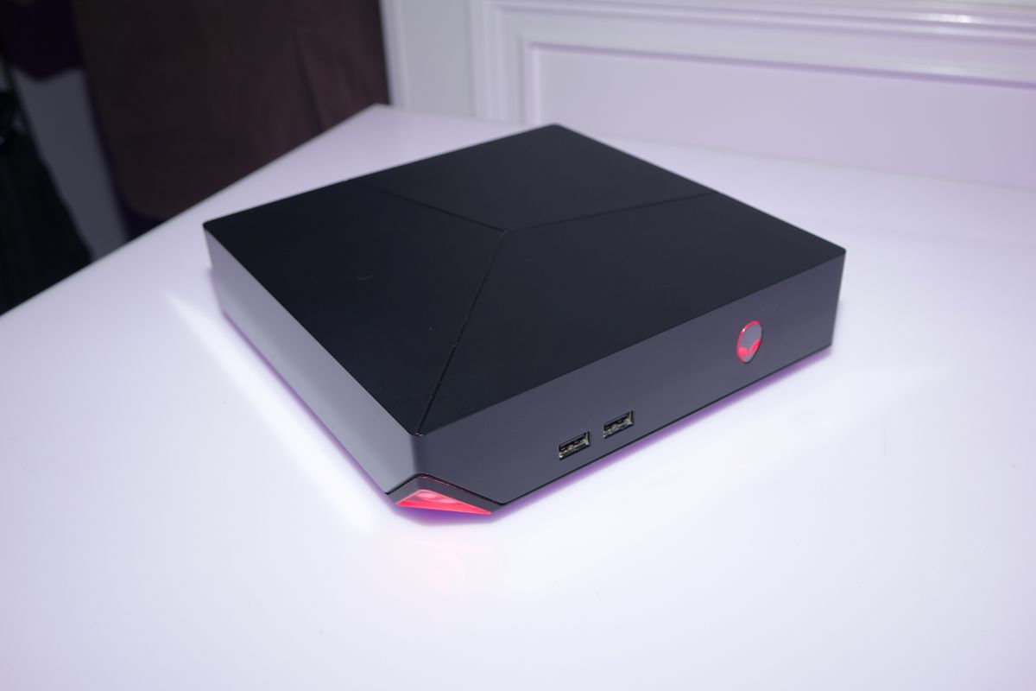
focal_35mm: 34
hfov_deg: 55.8
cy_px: 346
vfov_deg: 38.9
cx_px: 518
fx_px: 978
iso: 125
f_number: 2.8
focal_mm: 12.3
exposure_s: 1/40
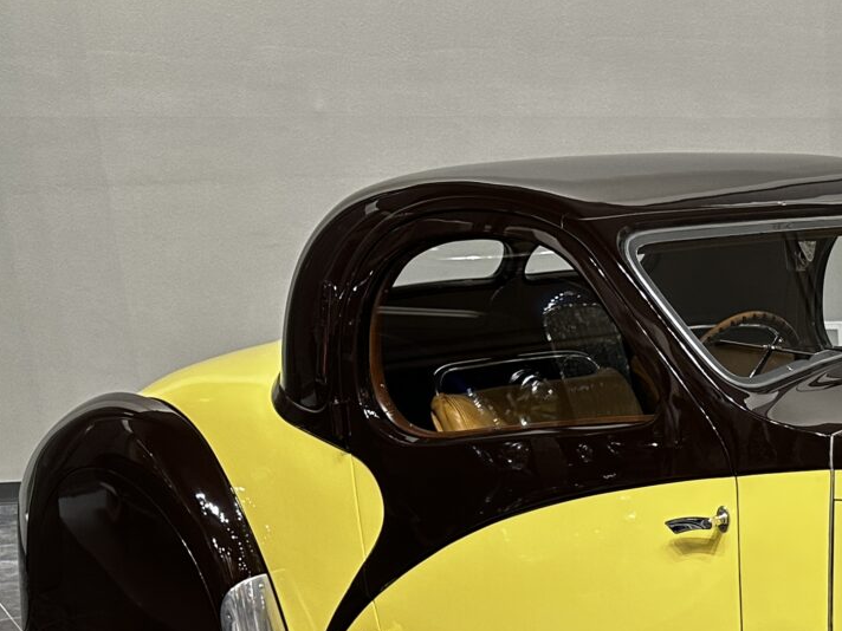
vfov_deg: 20.1
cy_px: 733
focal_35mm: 69
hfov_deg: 25.1
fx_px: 1678
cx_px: 1032
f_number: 1.78
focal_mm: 6.86
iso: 160
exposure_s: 1/60
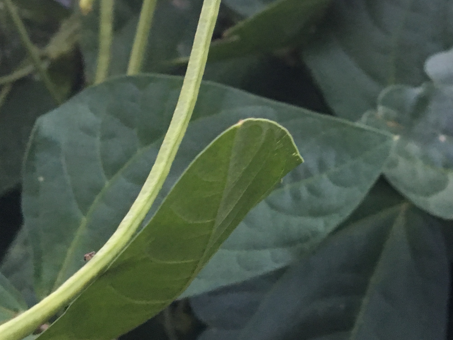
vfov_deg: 24.5
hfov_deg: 32.5
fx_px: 772
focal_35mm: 59
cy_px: 86
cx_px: 284
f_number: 2.2
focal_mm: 4.15
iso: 200
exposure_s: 1/20
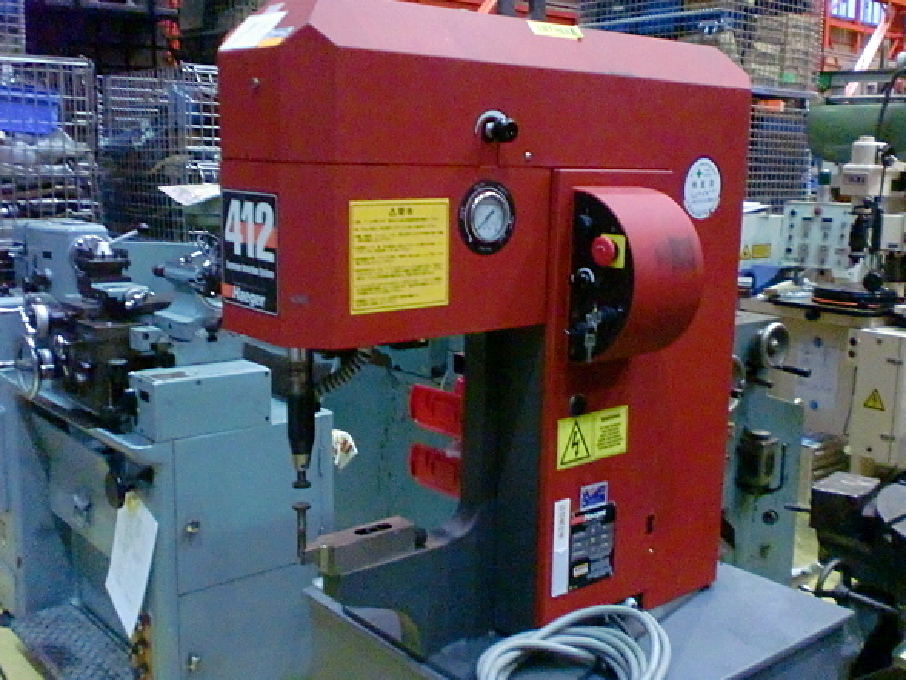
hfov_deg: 48.9
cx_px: 486
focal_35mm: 38
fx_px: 995
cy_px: 351
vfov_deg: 37.7
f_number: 3.1
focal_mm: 6.3
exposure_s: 1/60
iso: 1250
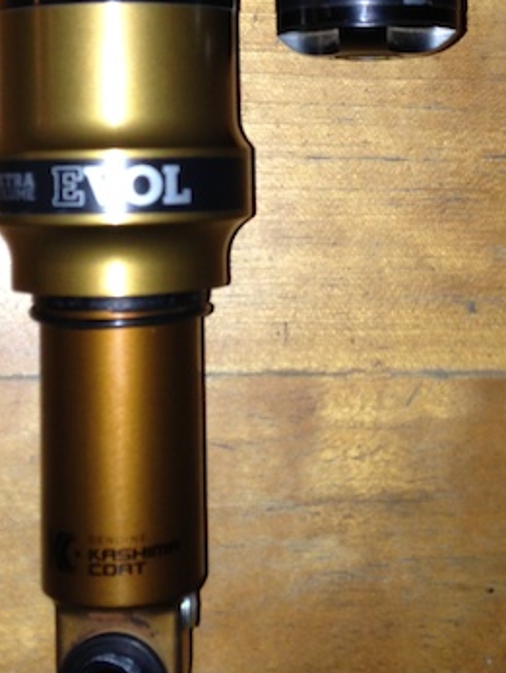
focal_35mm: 76
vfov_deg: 25.1
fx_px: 1479
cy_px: 114
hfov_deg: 19.4
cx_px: 227
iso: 50
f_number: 2.4
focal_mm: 4.12
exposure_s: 1/31
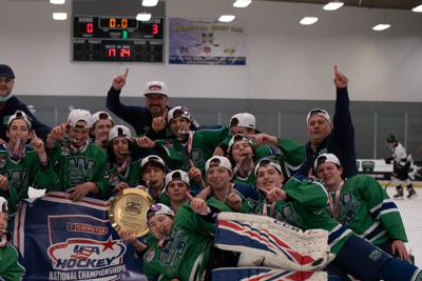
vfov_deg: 13.0
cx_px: 123
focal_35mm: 105
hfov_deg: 19.4
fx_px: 1231
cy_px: 198
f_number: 3.5
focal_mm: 70
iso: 1250
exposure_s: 1/640
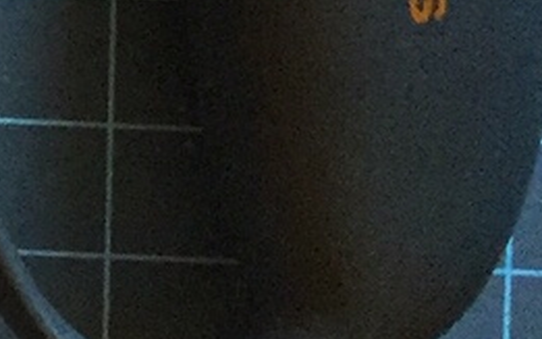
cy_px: -480
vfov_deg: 6.5
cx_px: -1072
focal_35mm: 192
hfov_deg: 8.9
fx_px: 2835
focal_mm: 4.15
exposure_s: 1/30
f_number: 2.2
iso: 125
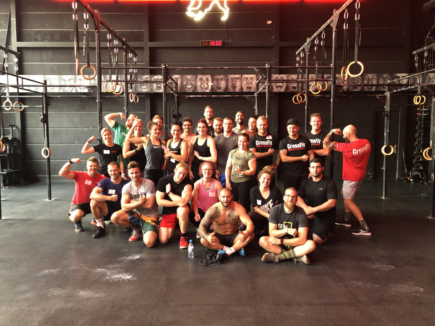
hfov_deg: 63.4
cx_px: 218
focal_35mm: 28
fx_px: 352
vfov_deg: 49.7
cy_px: 163
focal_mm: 3.99
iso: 100
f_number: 1.8
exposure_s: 1/11
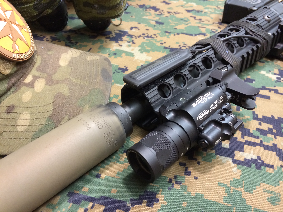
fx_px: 245
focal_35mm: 30
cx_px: 142
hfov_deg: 60.0
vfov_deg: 46.8
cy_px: 106
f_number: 2.2
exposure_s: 1/30
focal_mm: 4.12
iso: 200
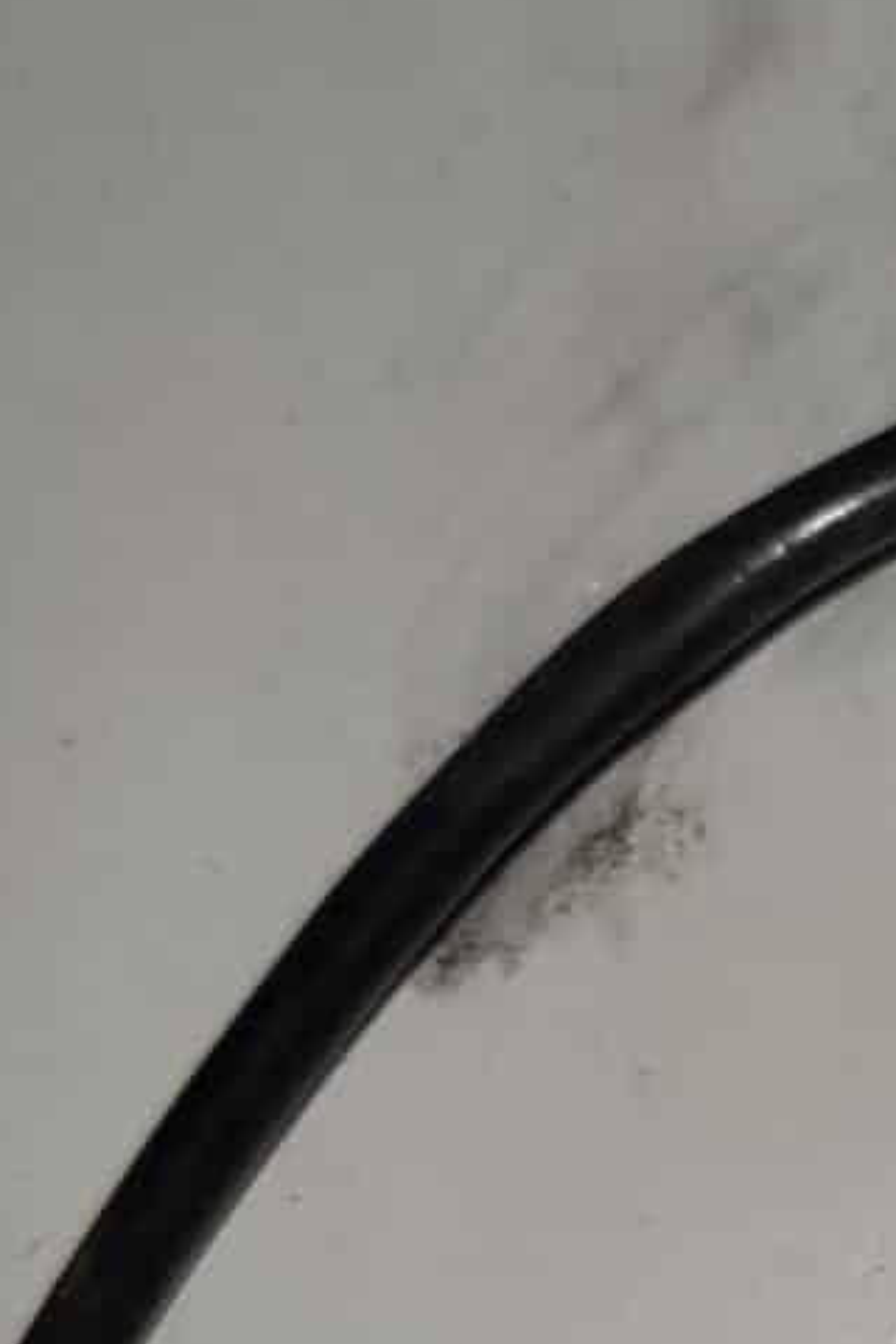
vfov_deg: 18.2
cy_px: 1187
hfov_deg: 11.9
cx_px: 1243
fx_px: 4144
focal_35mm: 111
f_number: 1.8
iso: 25
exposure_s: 1/60
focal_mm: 7
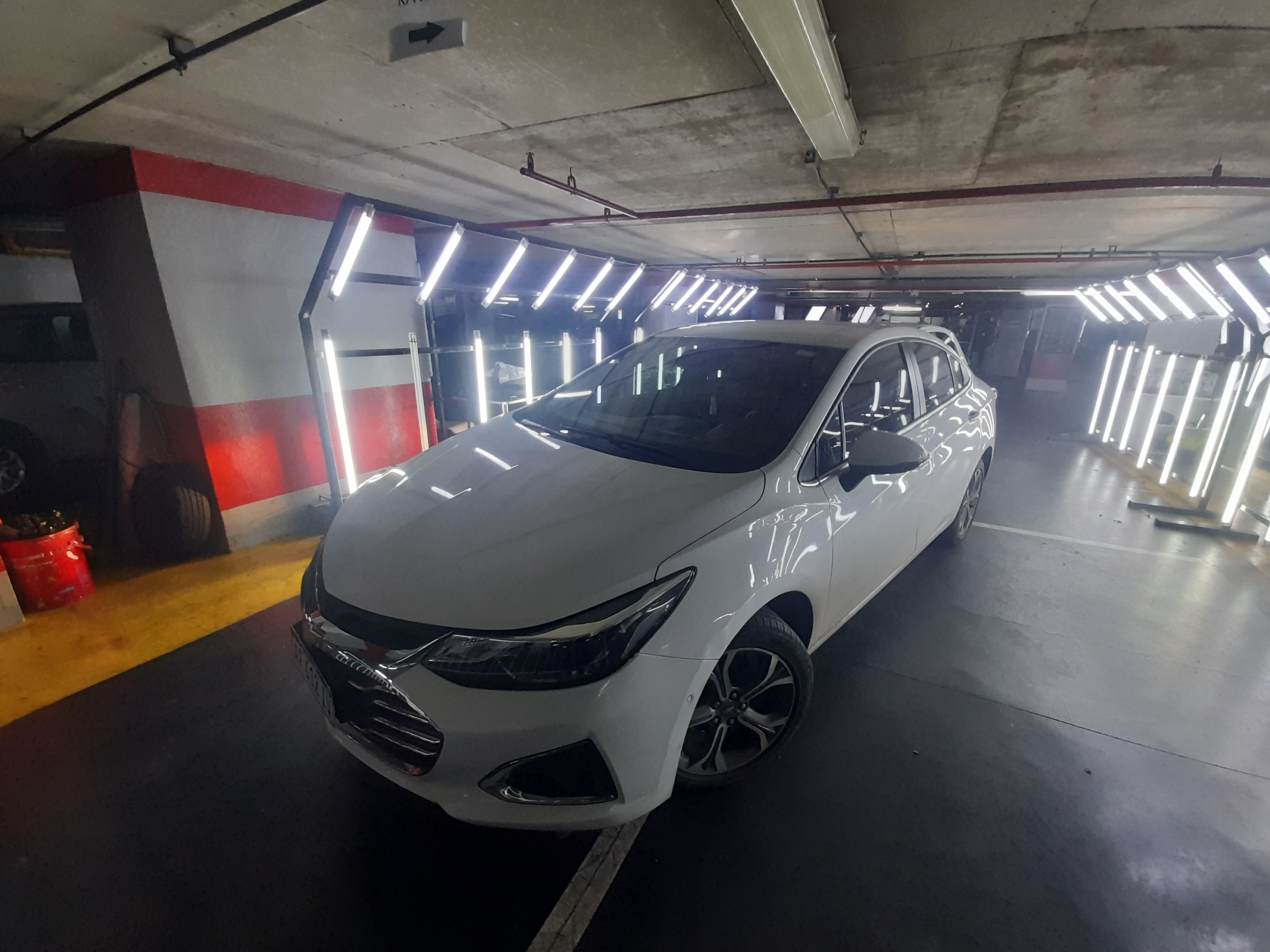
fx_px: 477
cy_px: 476
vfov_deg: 89.9
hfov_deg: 106.2
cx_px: 635
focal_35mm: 13
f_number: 2.2
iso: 200
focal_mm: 1.42
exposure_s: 1/33
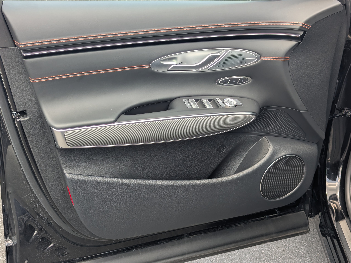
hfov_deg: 39.7
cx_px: 176
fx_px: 487
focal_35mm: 48
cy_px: 132
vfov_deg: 30.3
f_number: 1.85
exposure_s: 1/363
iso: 53
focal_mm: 6.81
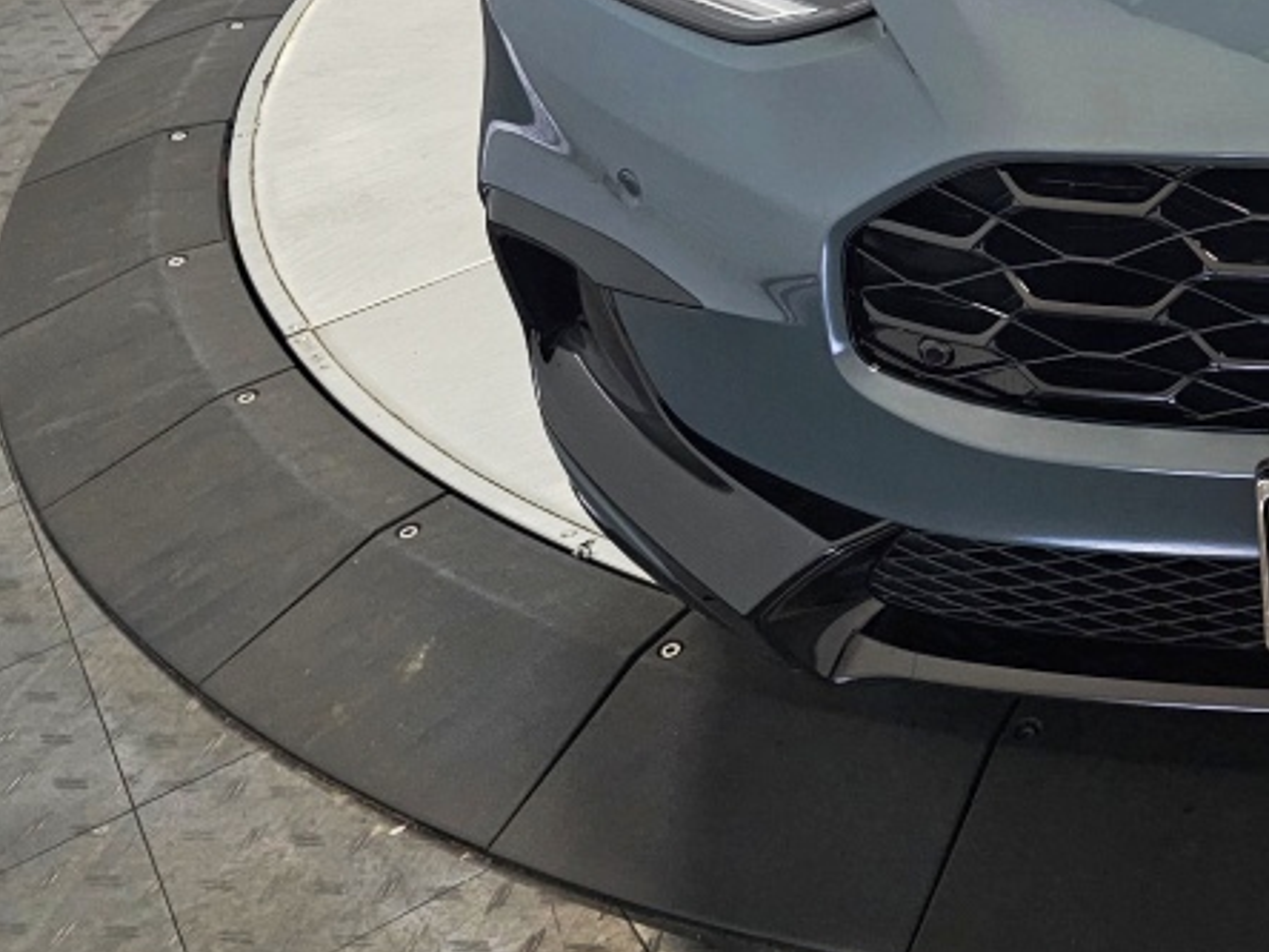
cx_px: 1458
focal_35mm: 53
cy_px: -63
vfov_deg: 25.7
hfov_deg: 31.3
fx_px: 1943
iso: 1000
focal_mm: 6.3
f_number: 1.7
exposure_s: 1/120
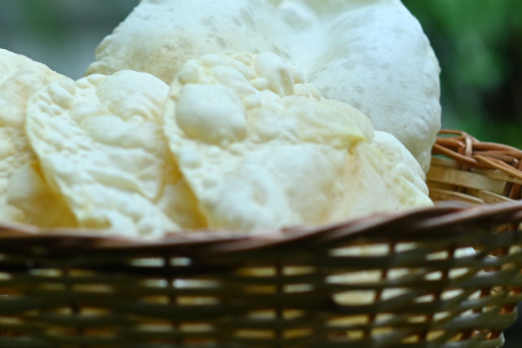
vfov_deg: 10.1
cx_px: 188
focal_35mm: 136
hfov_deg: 15.1
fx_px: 1972
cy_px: 141
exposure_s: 1/400
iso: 200
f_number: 4
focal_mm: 85
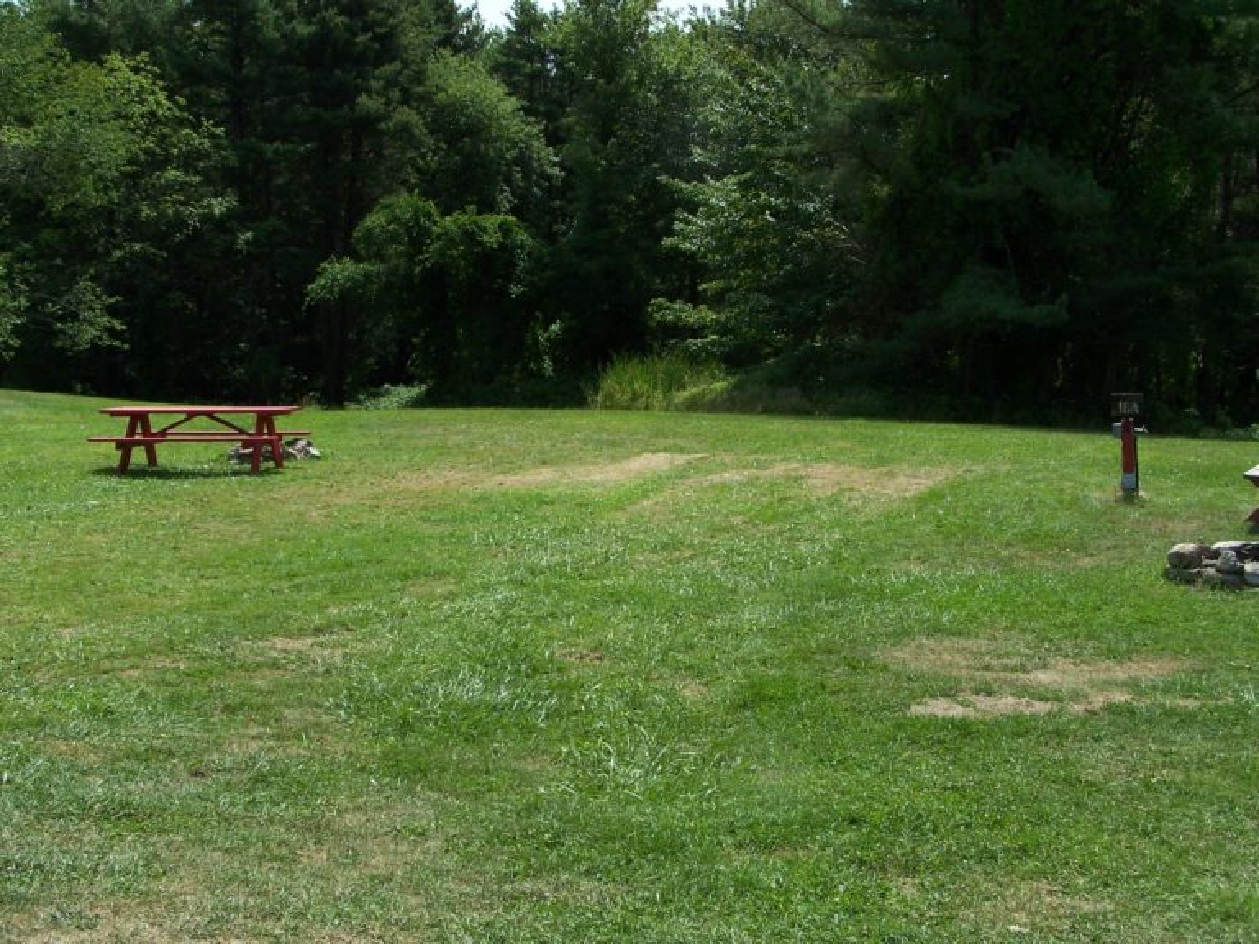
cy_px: 472
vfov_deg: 30.3
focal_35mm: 48
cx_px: 630
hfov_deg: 39.7
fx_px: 1746
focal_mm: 8
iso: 80
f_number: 4
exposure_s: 1/750
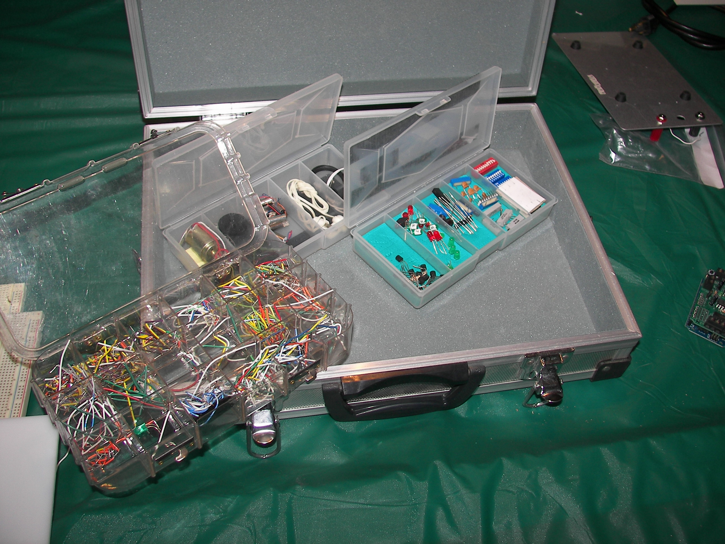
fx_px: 754
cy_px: 272
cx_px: 362
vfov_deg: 39.7
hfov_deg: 51.4
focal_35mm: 36
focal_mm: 6
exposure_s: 1/30
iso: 50
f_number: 2.8
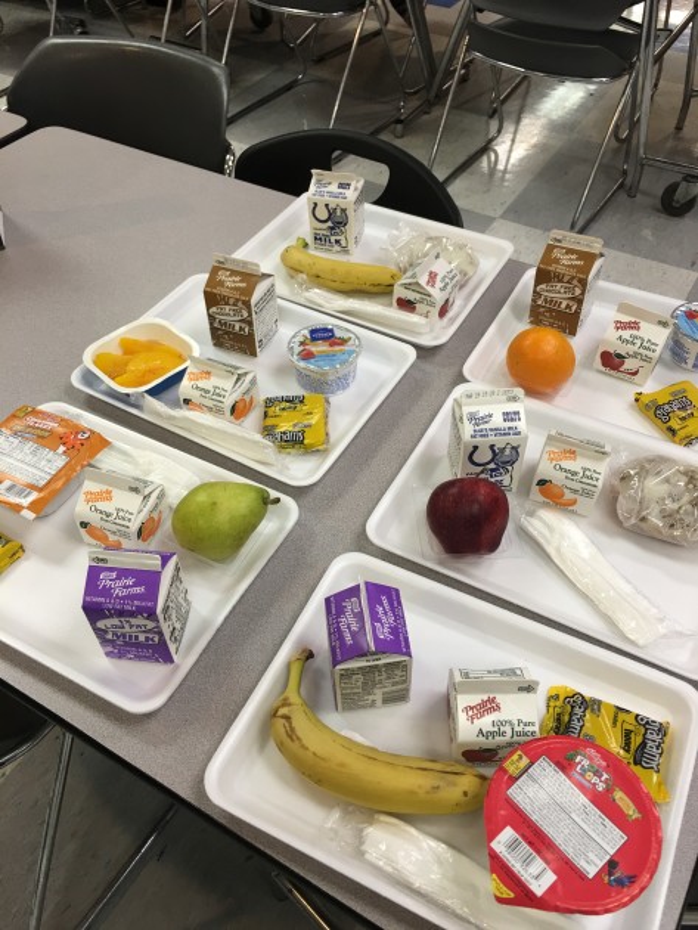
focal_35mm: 29
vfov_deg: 61.6
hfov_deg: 48.3
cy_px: 465
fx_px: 779
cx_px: 349
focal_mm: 4.15
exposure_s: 1/15
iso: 25
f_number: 2.2
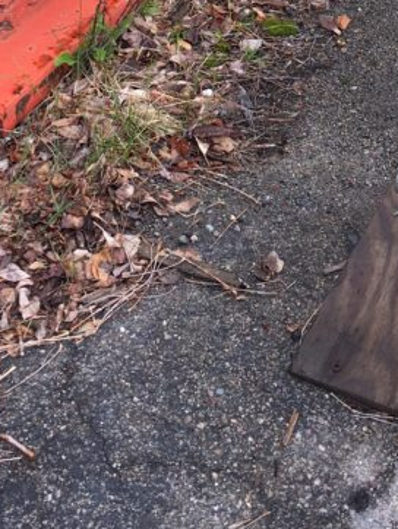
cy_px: -167
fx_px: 1256
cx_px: 222
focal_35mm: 82
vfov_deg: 21.5
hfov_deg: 18.0
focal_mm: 4.15
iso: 25
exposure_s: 1/224
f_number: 2.2
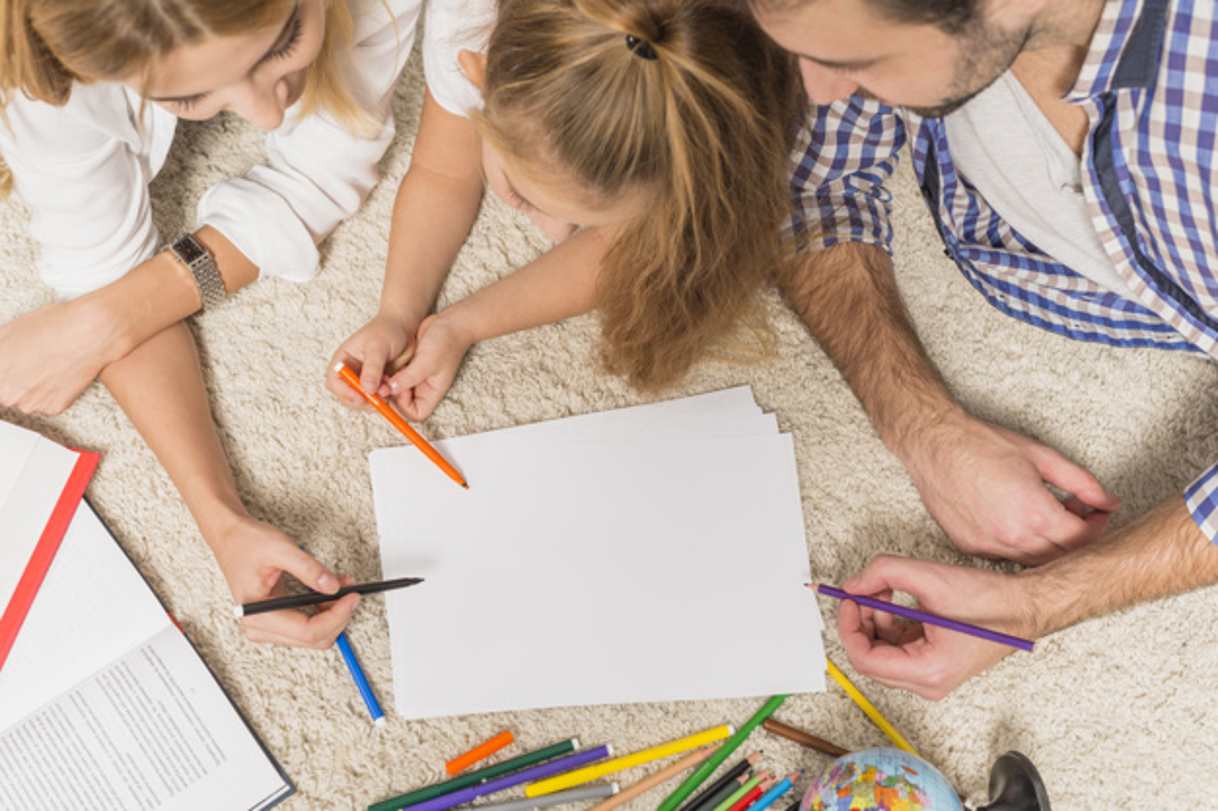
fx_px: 1691
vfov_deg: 27.0
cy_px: 406
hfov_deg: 39.6
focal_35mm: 50
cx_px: 609
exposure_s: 1/160
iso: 125
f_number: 5
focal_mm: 50
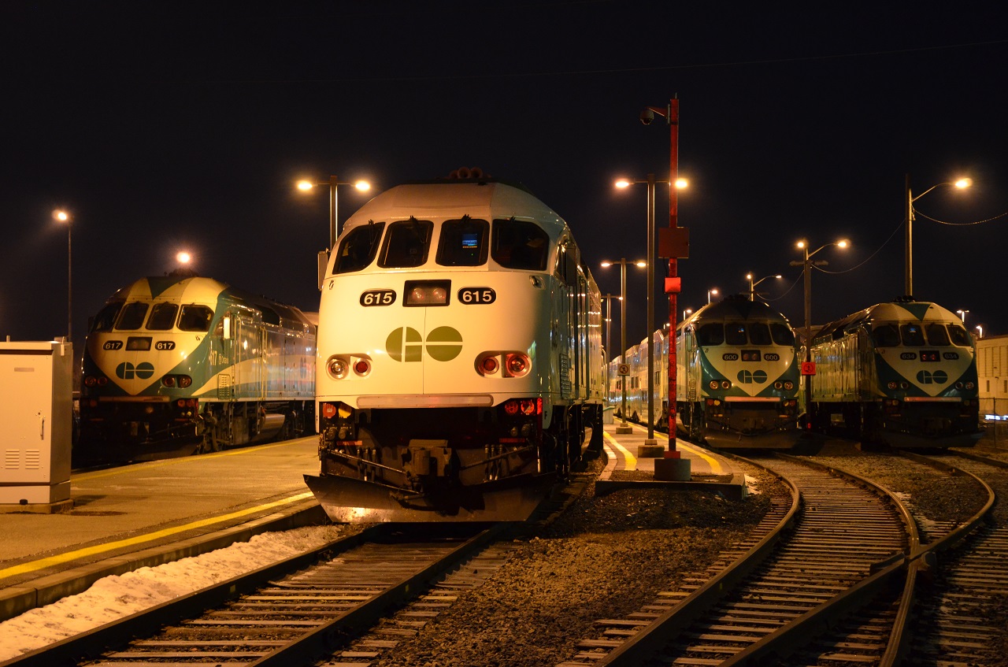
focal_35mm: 60
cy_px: 334
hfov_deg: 33.5
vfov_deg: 22.5
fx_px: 1676
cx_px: 504
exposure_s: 1/13
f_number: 4.2
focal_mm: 40
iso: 1600
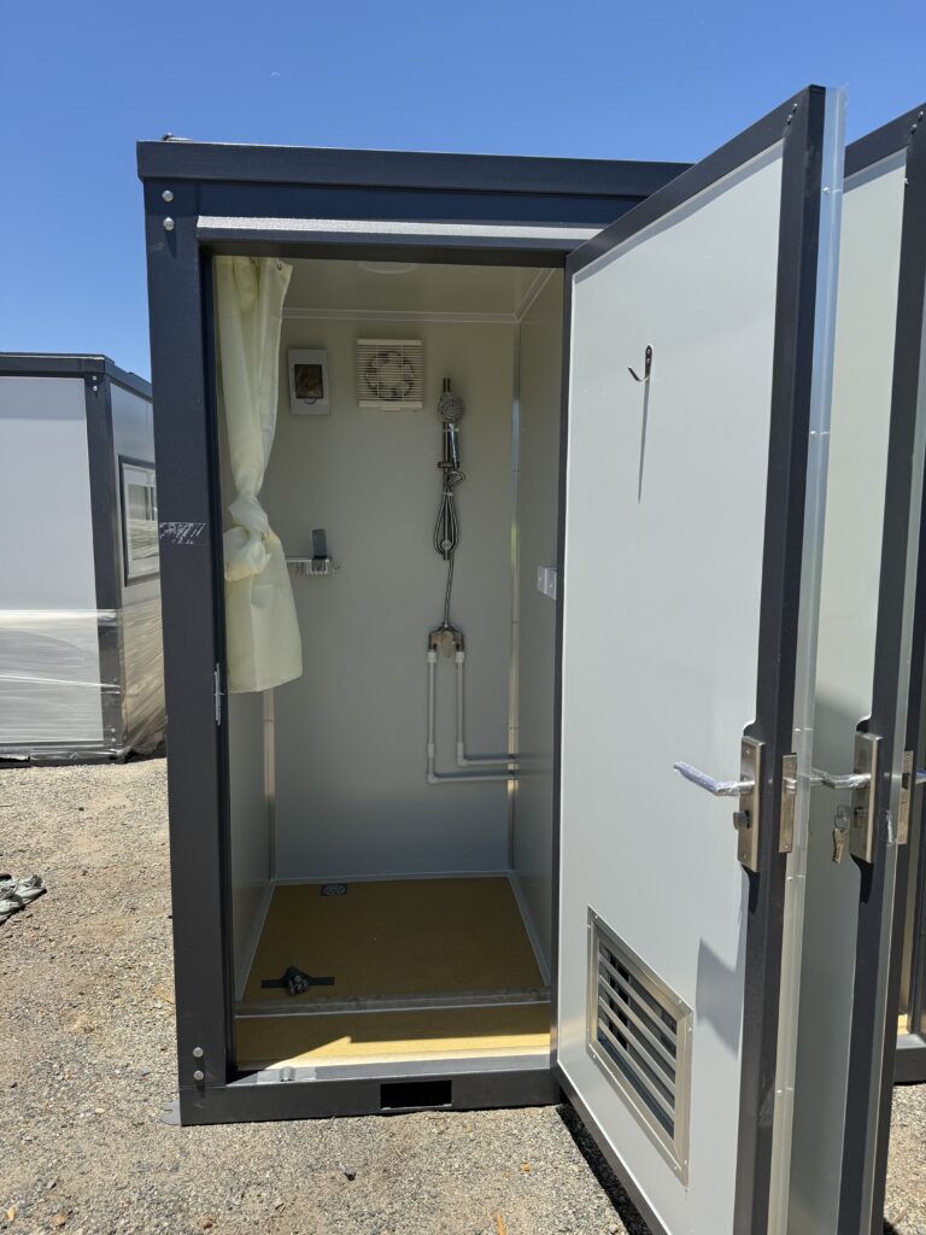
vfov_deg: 71.6
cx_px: 463
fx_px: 856
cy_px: 618
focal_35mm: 24
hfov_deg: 56.8
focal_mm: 6.86
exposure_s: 1/3597
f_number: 1.78
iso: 80
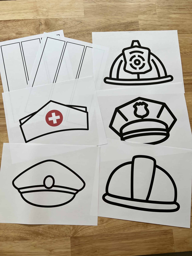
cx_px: 96
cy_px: 128
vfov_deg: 67.3
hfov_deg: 53.1
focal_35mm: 26
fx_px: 192
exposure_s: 1/121
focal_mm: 5.7
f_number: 1.5
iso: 64
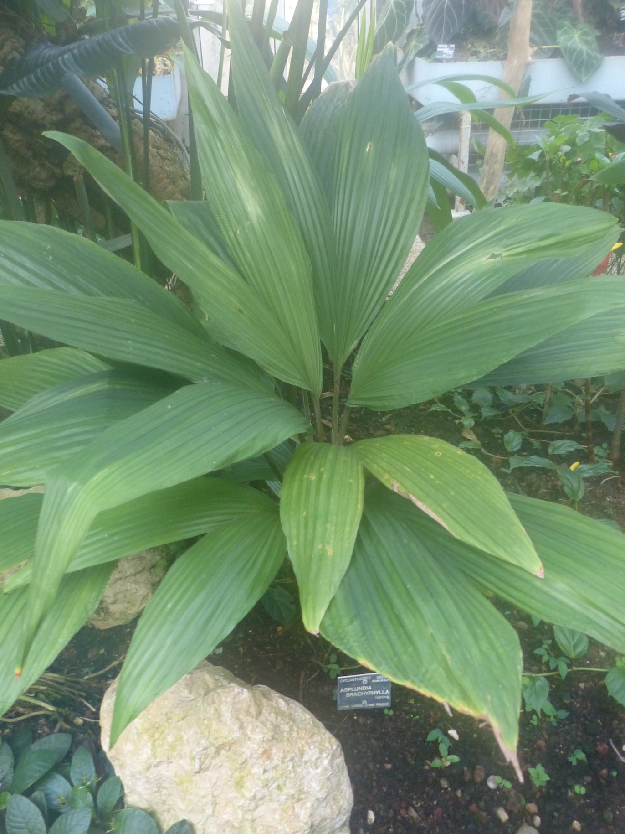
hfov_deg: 45.4
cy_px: 414
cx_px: 313
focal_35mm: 31
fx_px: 746
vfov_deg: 58.3
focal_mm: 5.4
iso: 400
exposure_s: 1/50
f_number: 2.8
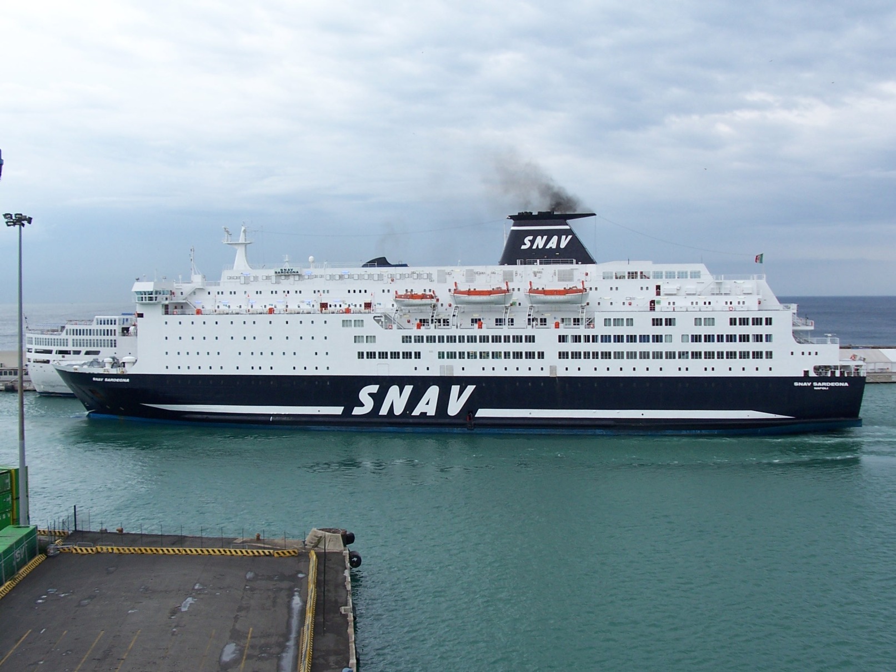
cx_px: 448
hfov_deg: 44.8
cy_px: 336
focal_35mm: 42
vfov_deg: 34.4
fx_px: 1087
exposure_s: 1/350
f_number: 2.8
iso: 80
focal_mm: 7.2
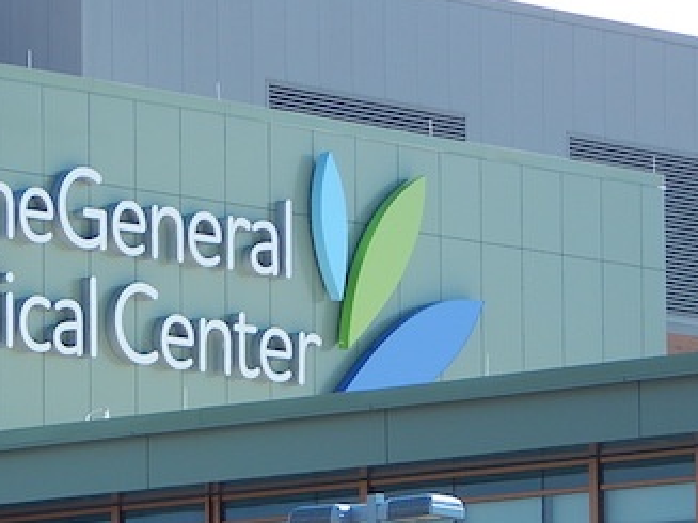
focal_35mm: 361
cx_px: 190
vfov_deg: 4.1
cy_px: 382
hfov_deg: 5.5
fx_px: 7277
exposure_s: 1/400
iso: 125
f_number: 5.4
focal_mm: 37.1
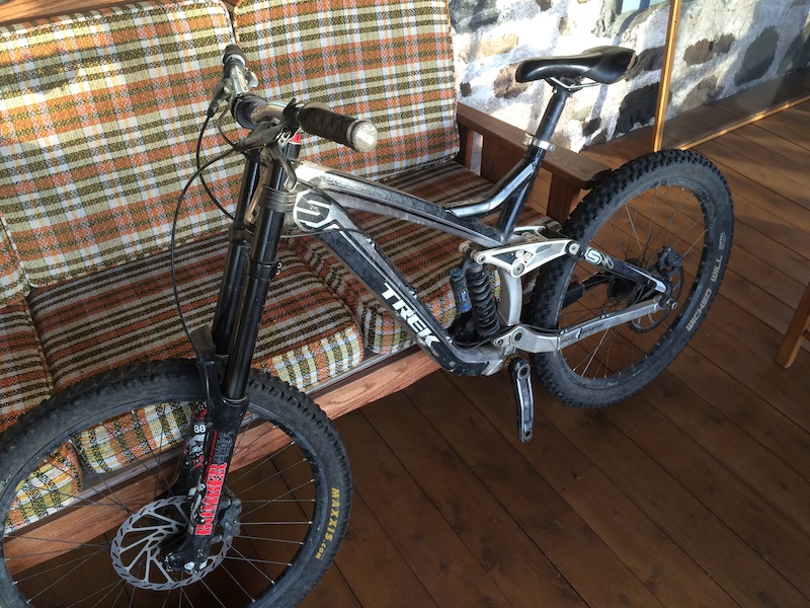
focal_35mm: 29
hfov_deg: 61.7
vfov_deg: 48.2
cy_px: 304
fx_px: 679
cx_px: 405
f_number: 2.2
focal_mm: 4.15
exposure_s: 1/30
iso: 32
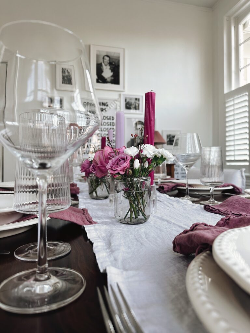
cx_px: 125
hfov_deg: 56.8
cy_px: 166
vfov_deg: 71.6
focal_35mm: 24
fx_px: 231
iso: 100
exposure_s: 1/121
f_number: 1.78
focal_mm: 6.86
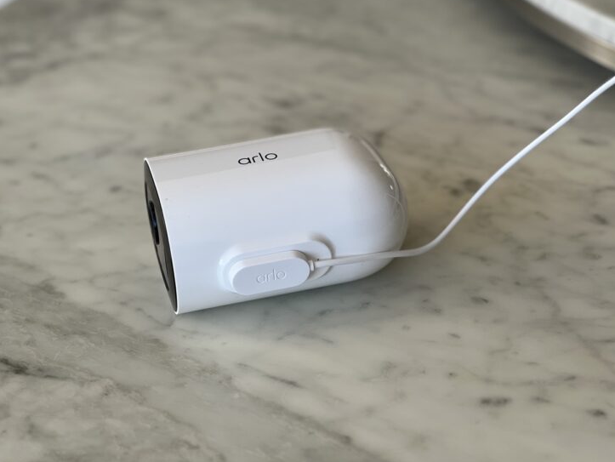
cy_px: 237
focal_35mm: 81
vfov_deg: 18.2
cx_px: 309
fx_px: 1440
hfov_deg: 24.1
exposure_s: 1/121
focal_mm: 9
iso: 32
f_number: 2.8
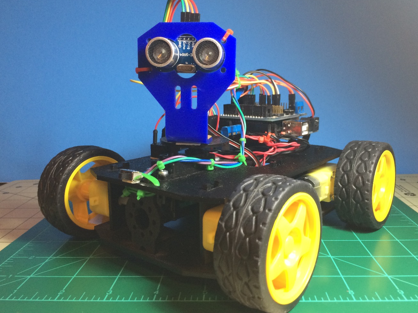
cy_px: 153
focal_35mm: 32
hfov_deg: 56.8
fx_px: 386
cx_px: 220
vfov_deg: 44.2
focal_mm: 4.15
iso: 64
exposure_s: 1/30
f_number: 2.2
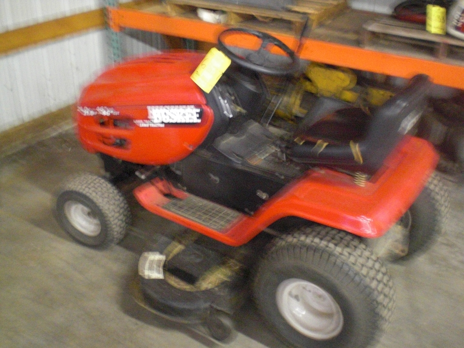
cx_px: 232
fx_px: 509
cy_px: 174
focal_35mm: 38
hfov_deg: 49.0
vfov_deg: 37.7
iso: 800
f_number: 3.1
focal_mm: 6.3
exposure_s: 1/8
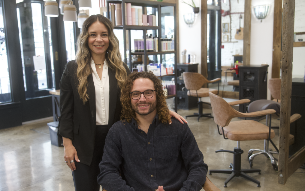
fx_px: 308
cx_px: 153
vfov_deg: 34.4
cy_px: 97
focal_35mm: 37
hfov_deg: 52.7
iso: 2500
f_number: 4
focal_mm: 36
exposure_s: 1/160
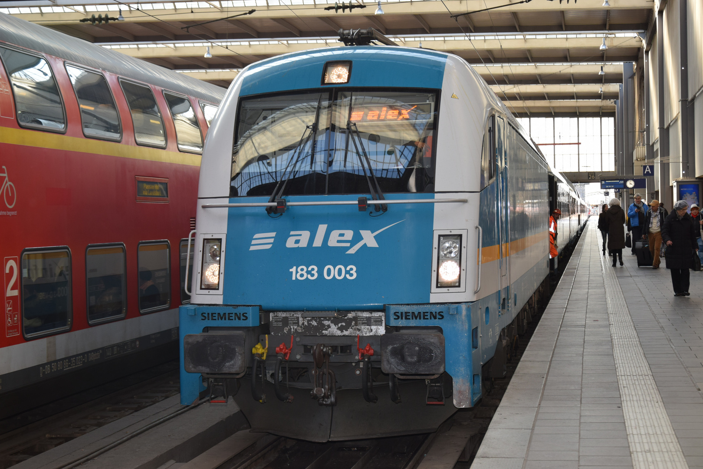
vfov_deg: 21.6
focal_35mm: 63
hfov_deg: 31.9
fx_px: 1230
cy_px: 234
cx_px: 352
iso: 320
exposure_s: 1/125
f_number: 5.6
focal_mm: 42
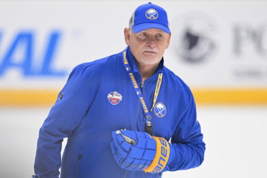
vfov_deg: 4.6
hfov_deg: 6.9
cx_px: 134
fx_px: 2225
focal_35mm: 300
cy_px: 89
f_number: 2.8
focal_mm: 300
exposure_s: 1/1600
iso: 2000
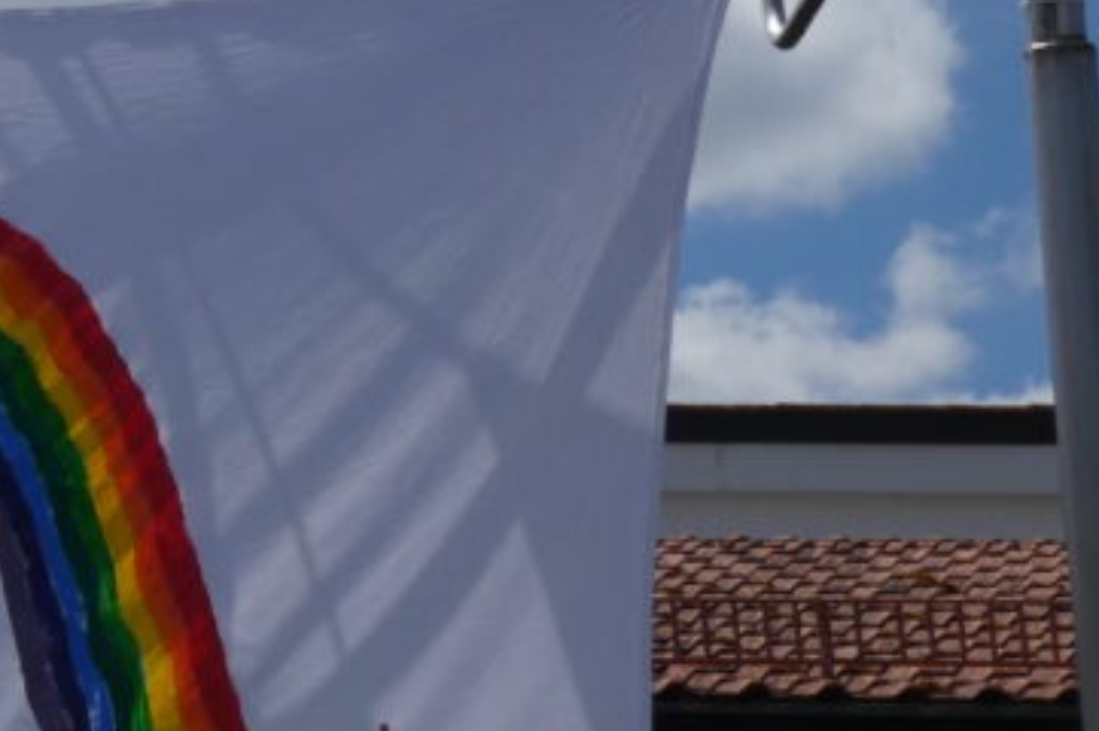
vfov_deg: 10.8
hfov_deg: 15.2
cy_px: 247
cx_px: -429
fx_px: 3873
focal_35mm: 127
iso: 80
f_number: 5.6
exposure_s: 1/1000
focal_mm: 7.8
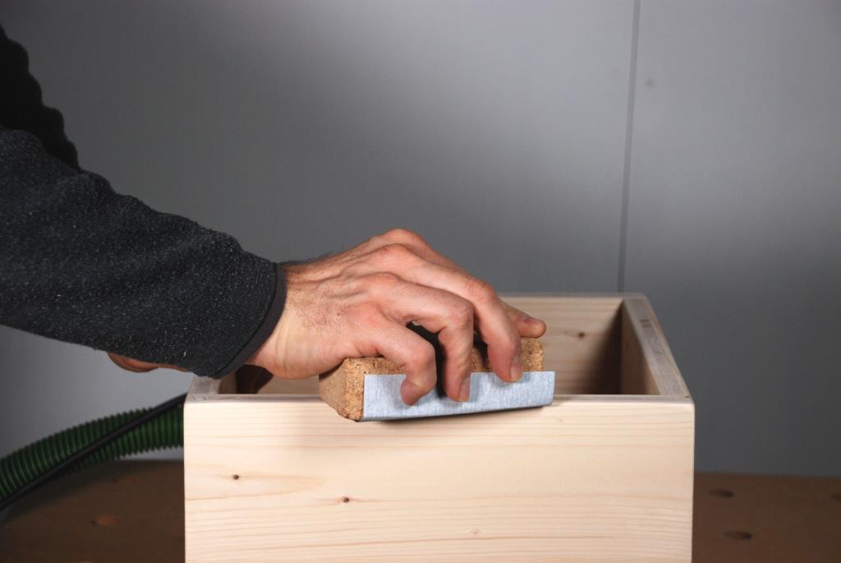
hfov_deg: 21.9
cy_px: 282
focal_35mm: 93
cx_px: 420
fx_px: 2175
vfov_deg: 14.7
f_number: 5.3
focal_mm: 62
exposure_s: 1/160
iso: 400
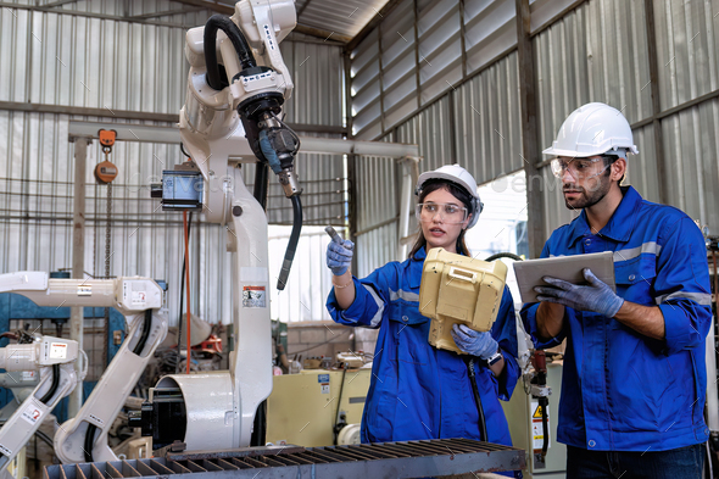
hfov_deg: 49.6
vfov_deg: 34.2
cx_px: 360
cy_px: 240
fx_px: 779
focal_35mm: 39
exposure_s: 1/160
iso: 160
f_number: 2.8
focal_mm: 26
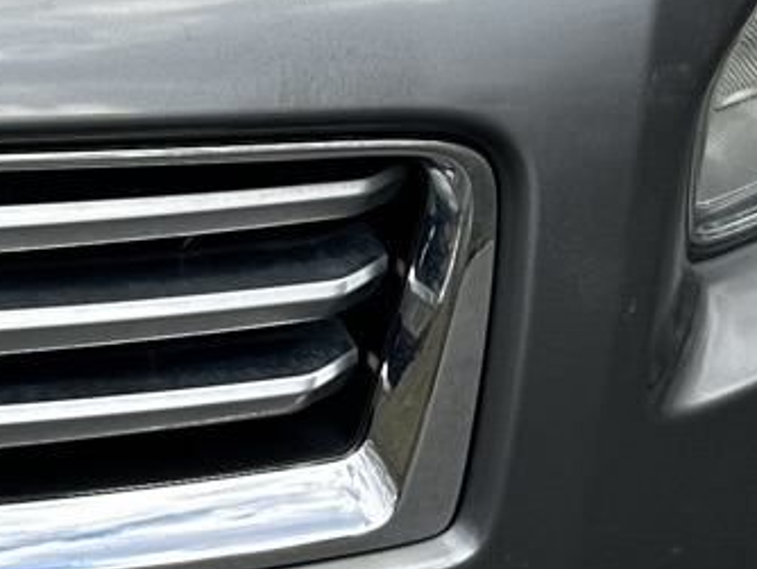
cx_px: -669
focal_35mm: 147
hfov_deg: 12.2
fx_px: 3217
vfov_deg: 9.9
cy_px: -122
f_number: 1.78
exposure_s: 1/1009
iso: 80
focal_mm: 6.86
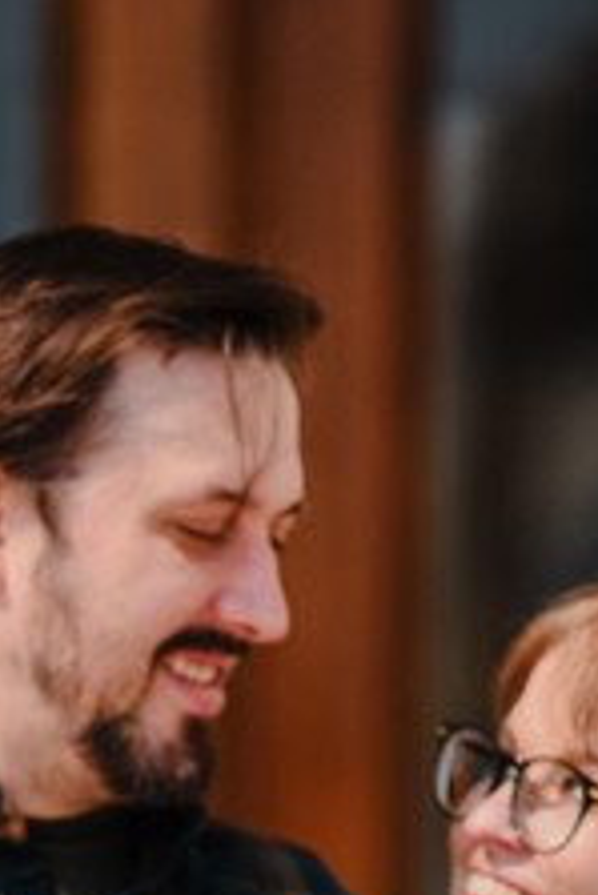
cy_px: 1276
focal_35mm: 484
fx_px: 12040
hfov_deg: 2.8
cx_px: 157
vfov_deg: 4.2
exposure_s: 1/4000
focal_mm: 150
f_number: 2.8
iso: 200
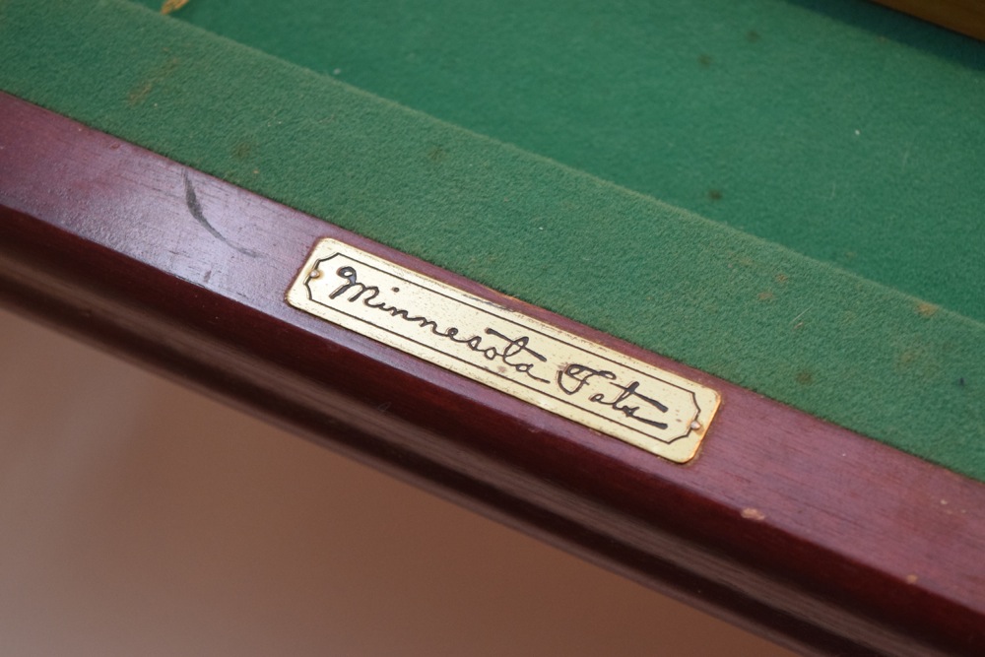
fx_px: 2257
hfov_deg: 24.6
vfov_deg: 16.6
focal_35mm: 82
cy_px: 328
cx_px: 492
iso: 2200
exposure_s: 1/60
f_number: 5.6
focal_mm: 55
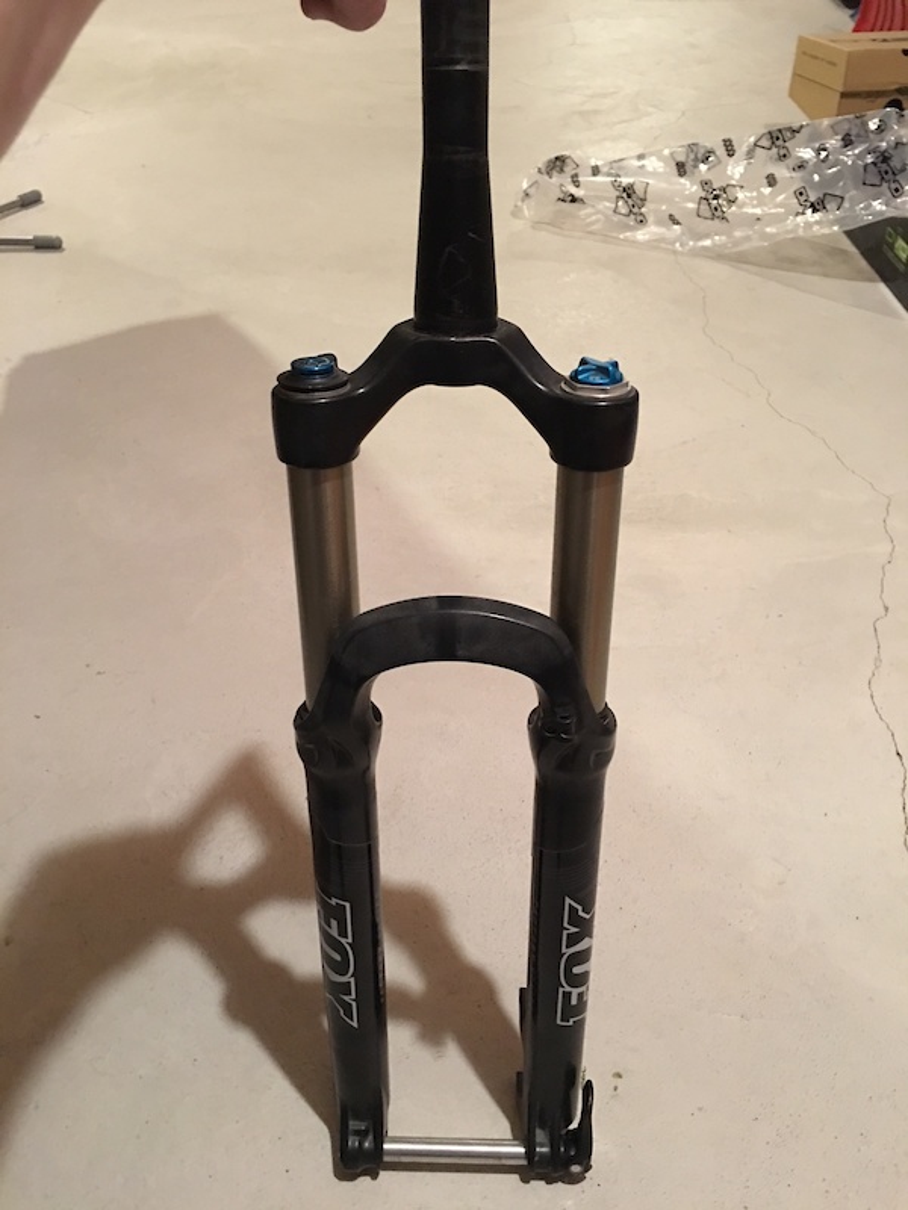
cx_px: 454
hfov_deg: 48.2
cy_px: 605
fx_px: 1014
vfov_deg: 61.7
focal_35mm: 29
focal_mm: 4.15
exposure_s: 1/4
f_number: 2.2
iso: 125
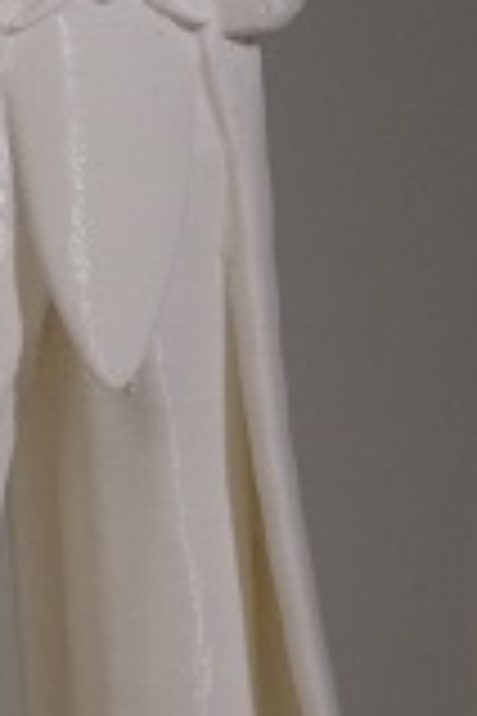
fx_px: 4208
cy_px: 113
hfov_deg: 6.5
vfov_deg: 9.7
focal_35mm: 212
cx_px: 166
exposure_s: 1/80
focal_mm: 41
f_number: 5.6
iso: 1600
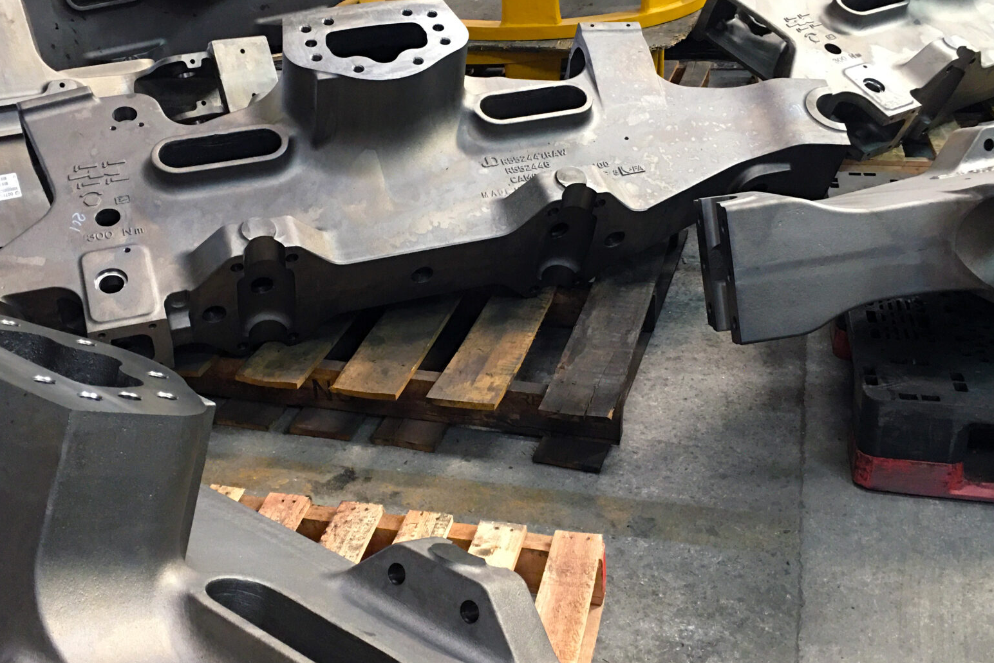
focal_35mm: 40
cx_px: 459
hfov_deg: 48.4
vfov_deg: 33.4
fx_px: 1105
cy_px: 301
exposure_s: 1/15
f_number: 2.2
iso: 100
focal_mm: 4.15
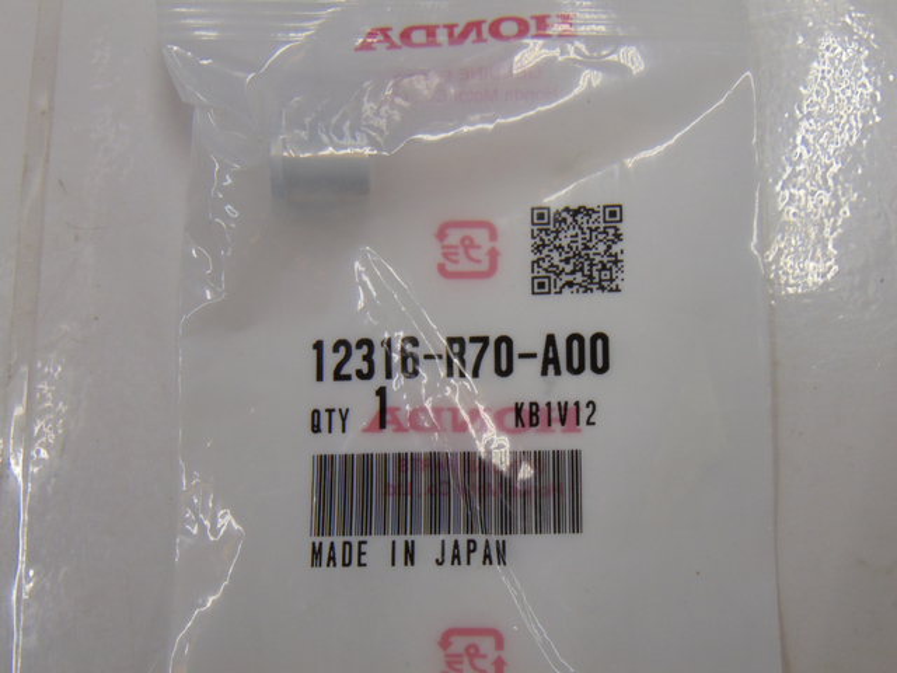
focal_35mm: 42
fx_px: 1088
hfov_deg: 44.8
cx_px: 448
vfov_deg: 34.3
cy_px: 336
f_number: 3.3
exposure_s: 1/30
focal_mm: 7.6
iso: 80
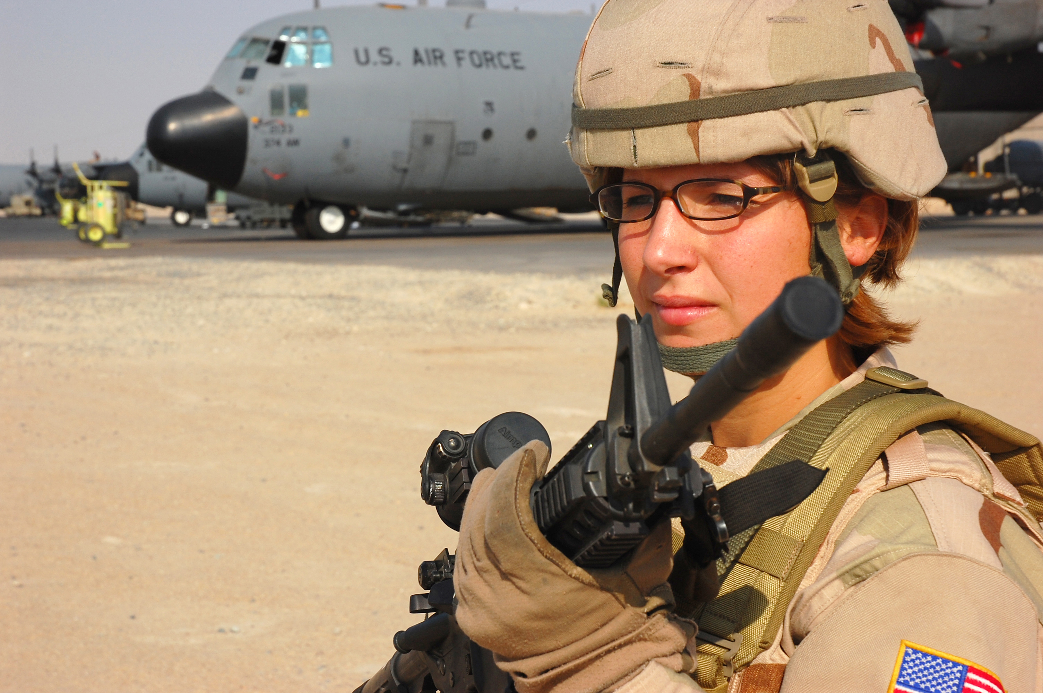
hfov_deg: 29.3
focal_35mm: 69
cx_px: 522
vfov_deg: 19.7
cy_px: 346
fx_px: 1997
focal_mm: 46
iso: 200
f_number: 13
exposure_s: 1/640
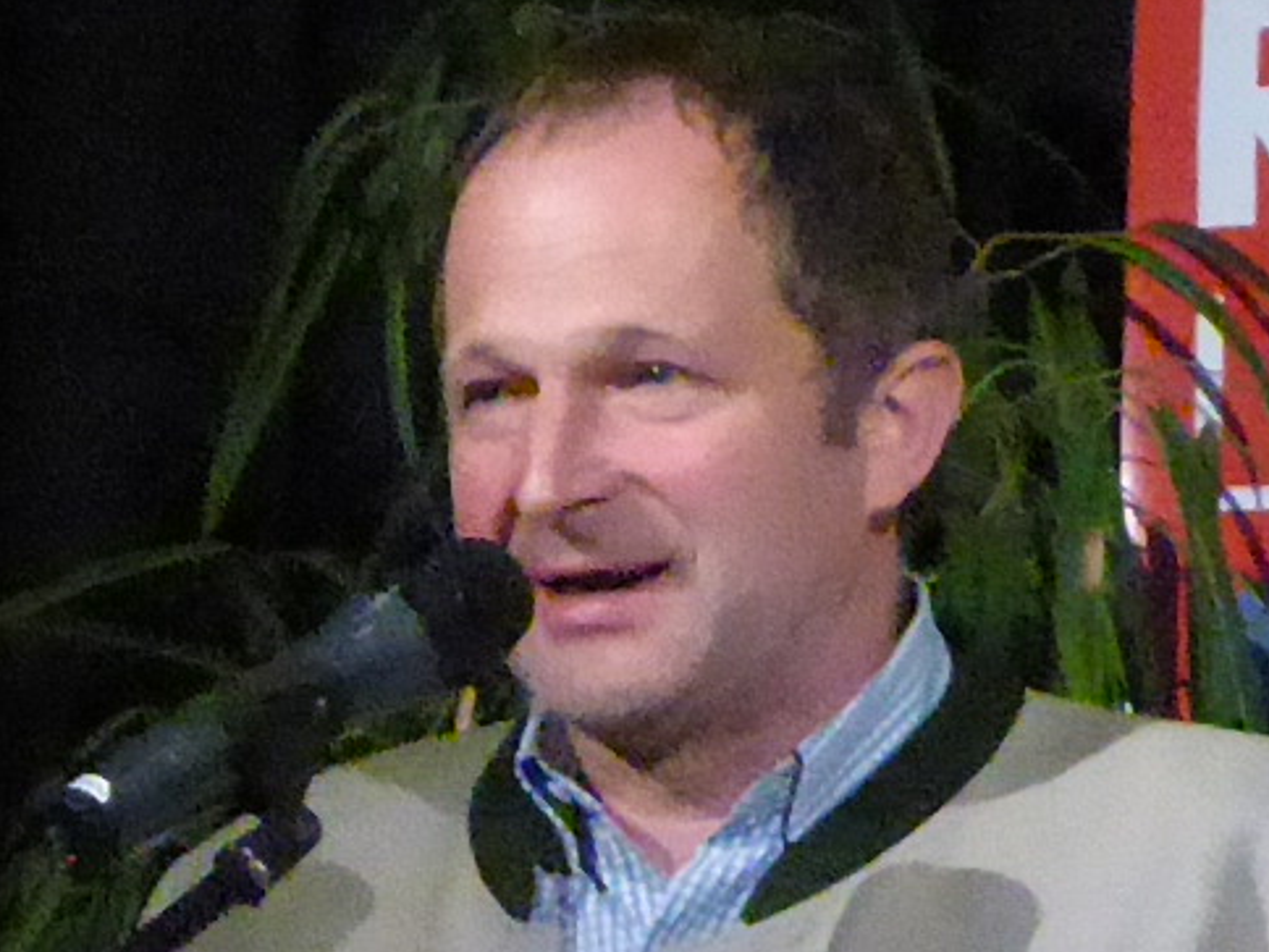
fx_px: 20932
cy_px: 1057
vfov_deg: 2.6
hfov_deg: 3.5
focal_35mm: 571
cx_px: 312
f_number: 5.3
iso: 3200
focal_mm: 24.2
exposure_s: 1/60
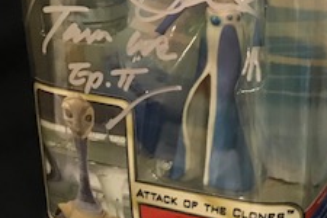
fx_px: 754
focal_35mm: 83
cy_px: 54
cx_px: 442
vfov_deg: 16.4
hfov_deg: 21.7
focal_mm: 3.99
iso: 100
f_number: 1.8
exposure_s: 1/17
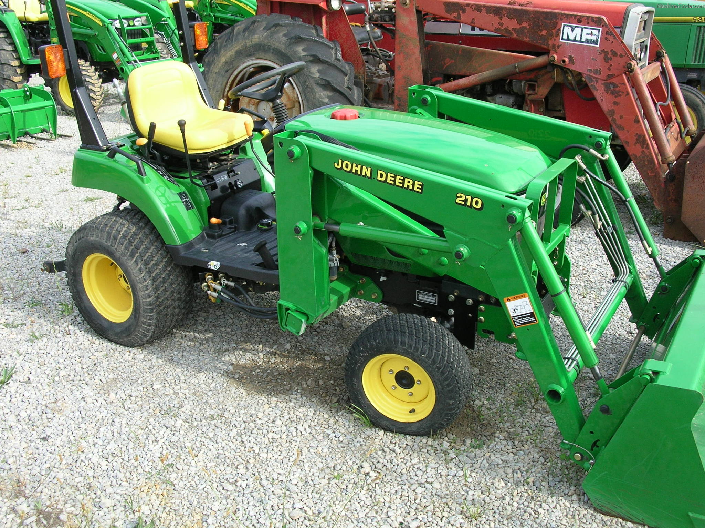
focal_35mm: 36
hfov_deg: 51.4
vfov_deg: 39.6
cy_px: 264
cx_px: 352
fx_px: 733
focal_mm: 6
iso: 50
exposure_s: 1/173
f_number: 3.7
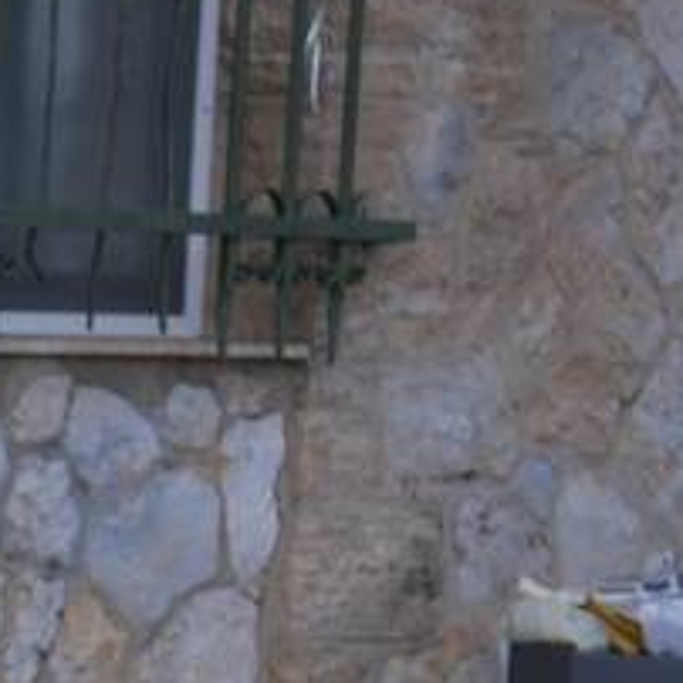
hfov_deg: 8.4
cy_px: 713
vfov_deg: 9.8
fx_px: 3951
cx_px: -1315
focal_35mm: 177
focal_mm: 23
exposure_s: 1/2000
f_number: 2.8
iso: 200
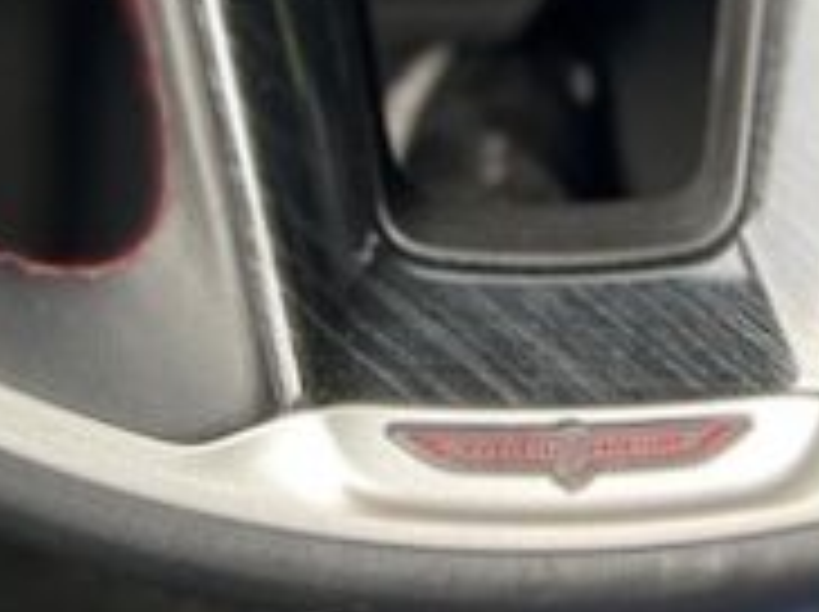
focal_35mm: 110
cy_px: -536
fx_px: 2599
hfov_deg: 17.9
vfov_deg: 12.2
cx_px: 522
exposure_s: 1/121
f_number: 1.5
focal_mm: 5.7
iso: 64
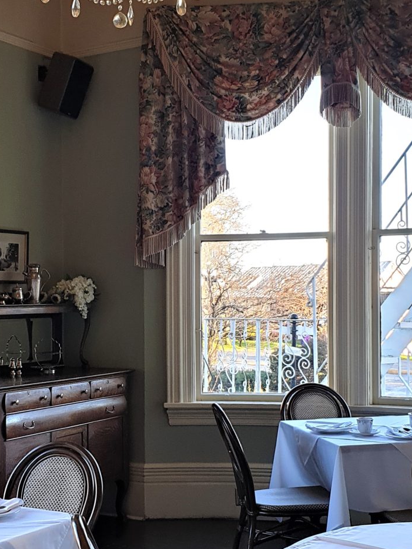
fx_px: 904
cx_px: 106
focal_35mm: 57
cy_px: 319
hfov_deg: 25.4
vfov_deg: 33.7
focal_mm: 4.3
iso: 80
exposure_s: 1/120
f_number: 2.4
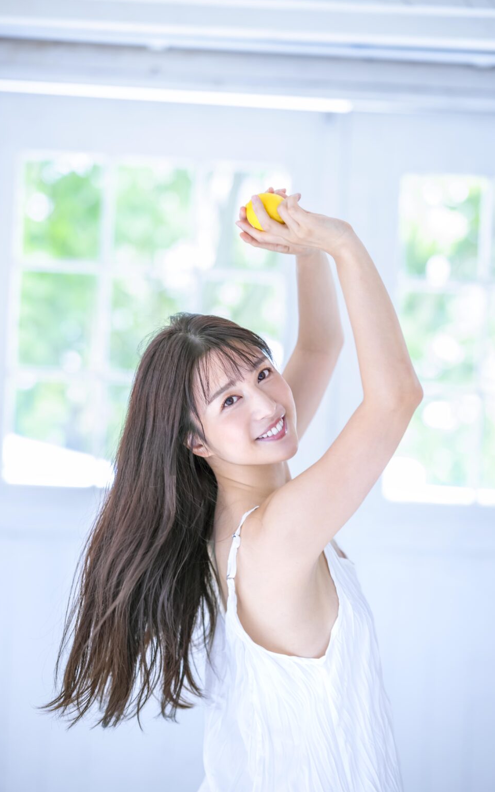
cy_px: 396
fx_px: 1877
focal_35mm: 87
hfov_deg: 15.0
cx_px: 235
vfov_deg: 23.8
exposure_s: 1/200
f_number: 2.2
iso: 800
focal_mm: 85
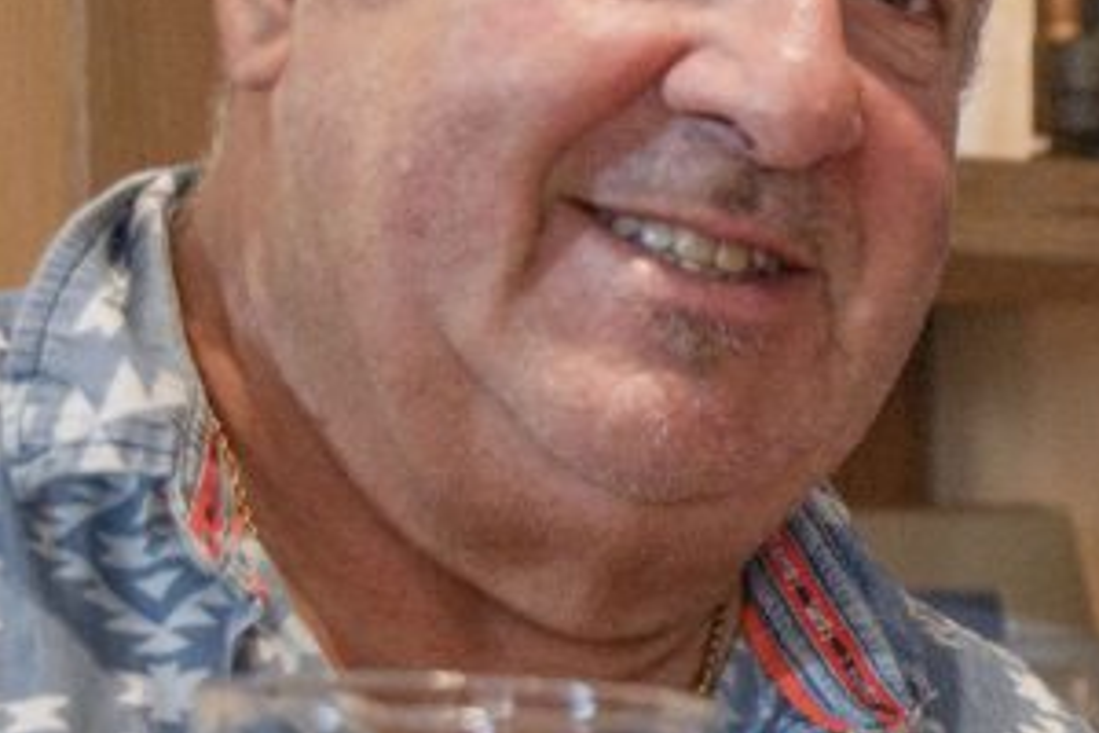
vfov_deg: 8.4
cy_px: 674
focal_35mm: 163
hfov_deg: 11.4
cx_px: 2194
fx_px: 4976
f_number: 2.8
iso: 200
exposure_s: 1/20
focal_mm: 34
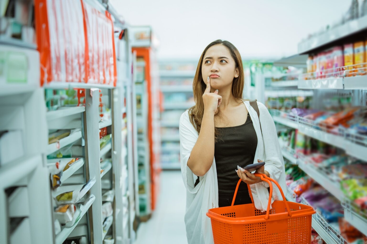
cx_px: 184
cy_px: 122
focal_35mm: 50
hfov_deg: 39.6
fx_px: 510
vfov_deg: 27.0
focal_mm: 50
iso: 250
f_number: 1.3
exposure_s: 1/125
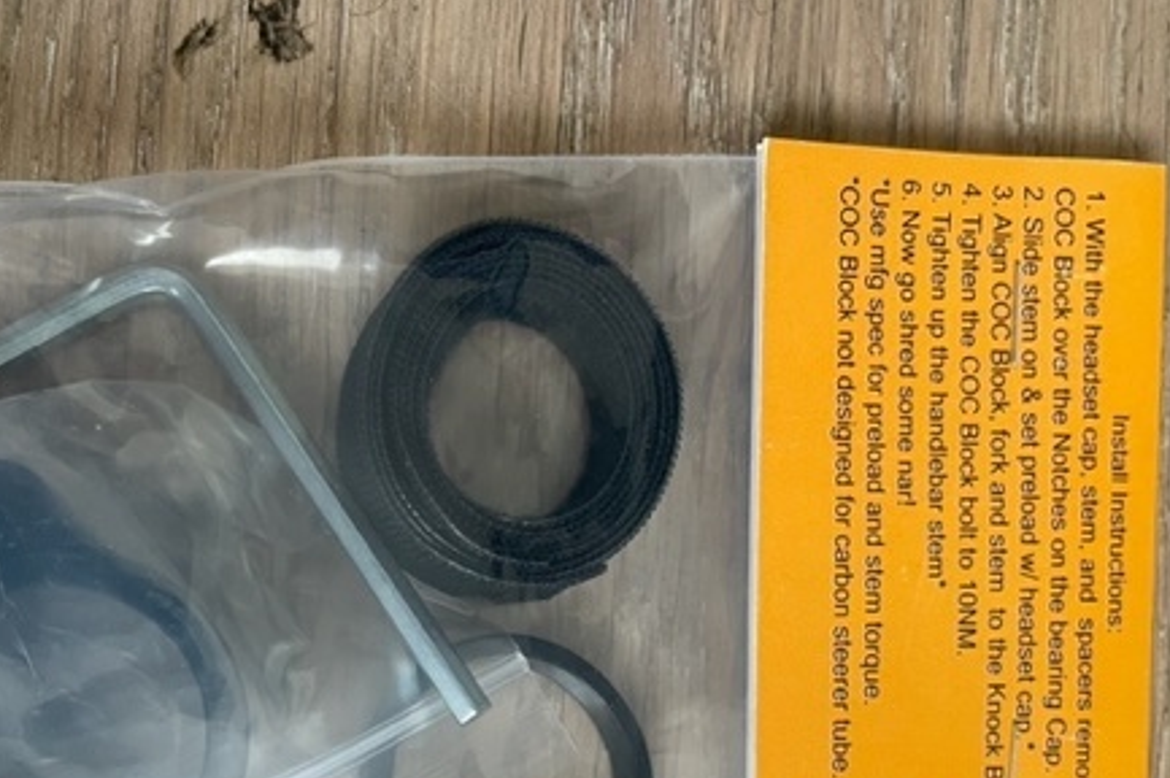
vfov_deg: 32.6
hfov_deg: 48.2
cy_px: 602
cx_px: 462
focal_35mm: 40
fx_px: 1299
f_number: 1.6
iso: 160
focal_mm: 4.2
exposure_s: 1/53
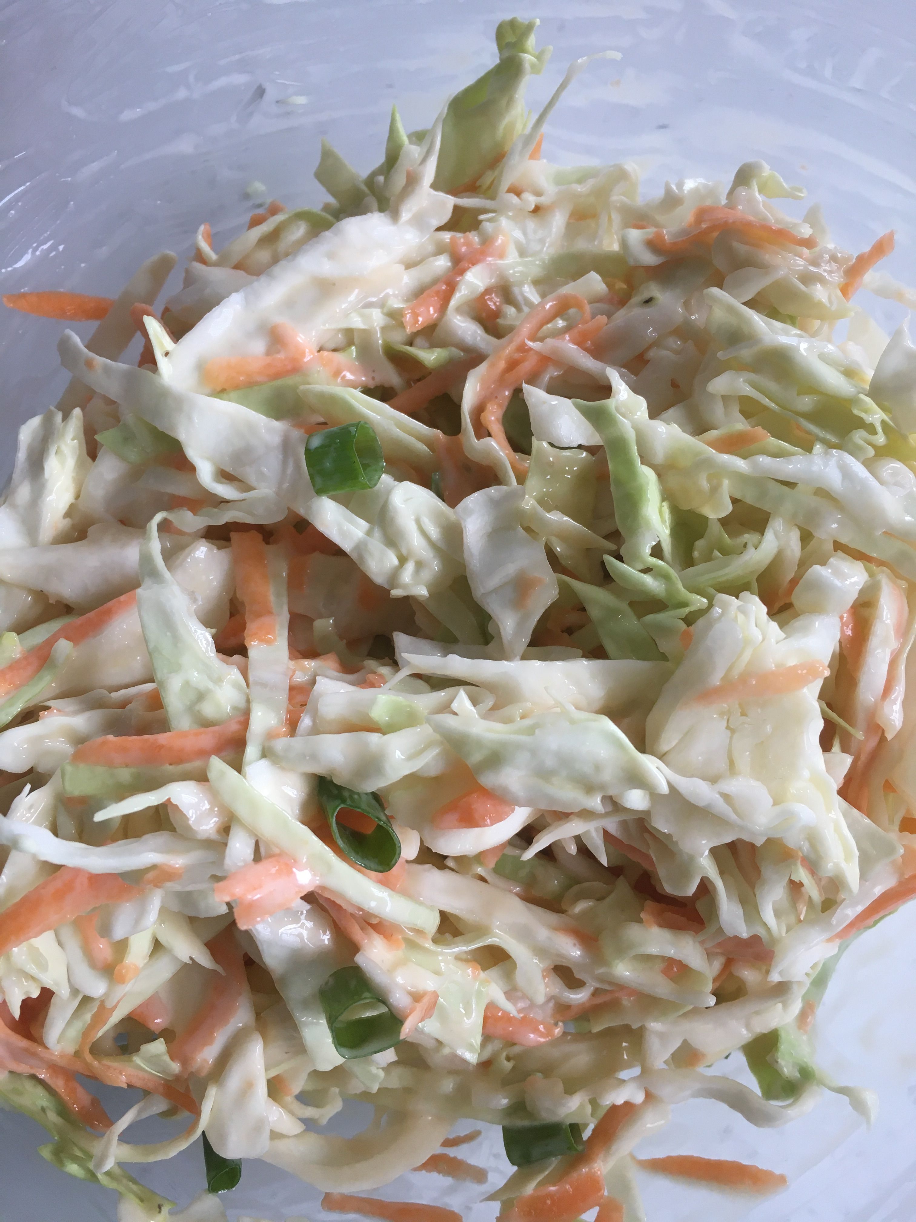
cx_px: 458
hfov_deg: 48.2
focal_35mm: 29
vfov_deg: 61.7
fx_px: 1023
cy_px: 611
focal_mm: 4.15
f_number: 2.2
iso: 25
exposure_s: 1/33
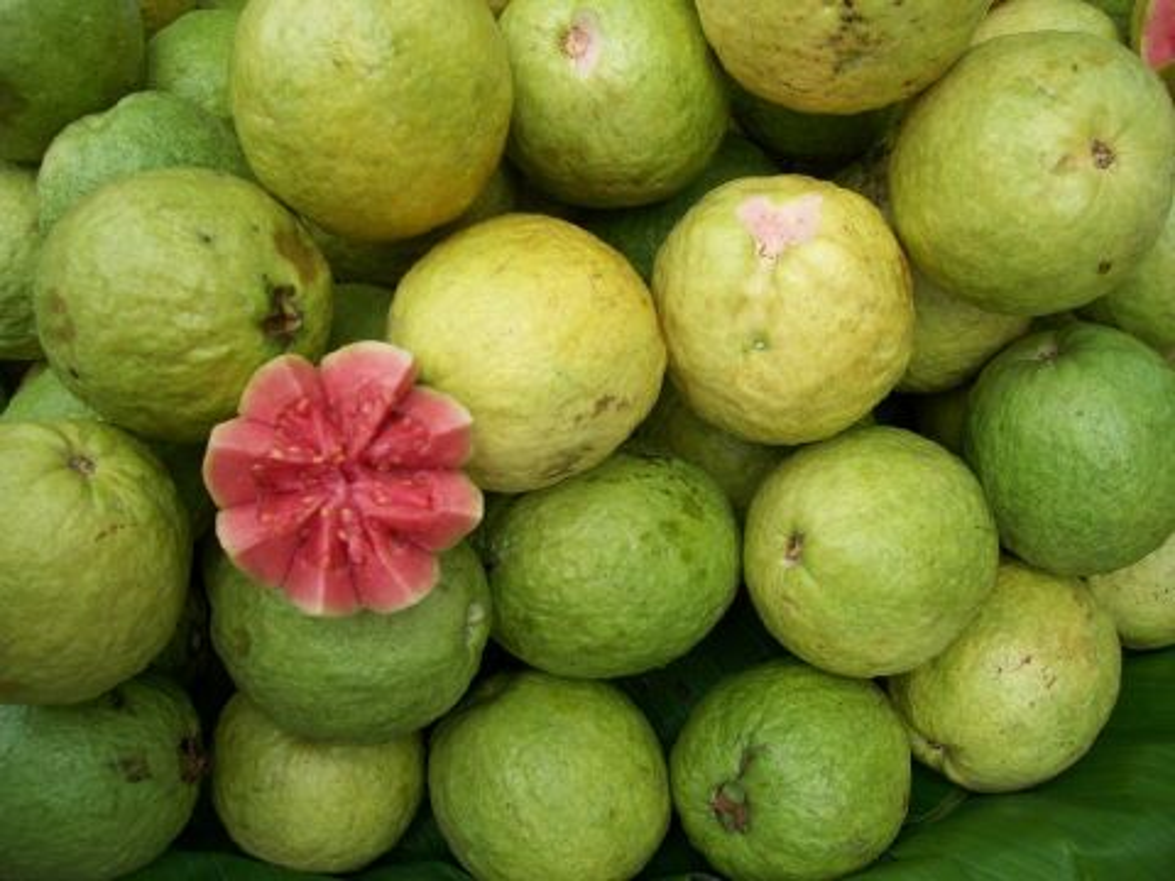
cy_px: 440
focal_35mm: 34
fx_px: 1154
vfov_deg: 41.8
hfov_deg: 54.0
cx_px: 588
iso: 80
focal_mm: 5.6
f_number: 2.7
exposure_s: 1/500
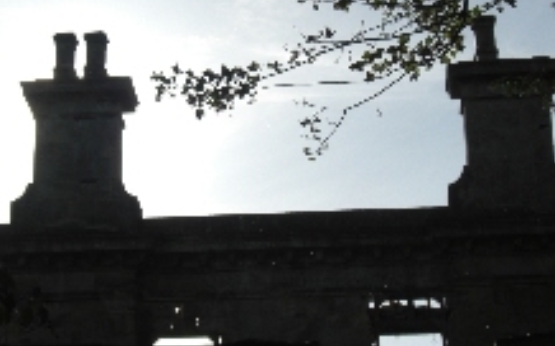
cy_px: 104
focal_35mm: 124
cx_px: 242
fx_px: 1875
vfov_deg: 10.5
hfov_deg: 16.8
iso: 80
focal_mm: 11.8
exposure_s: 1/320
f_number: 10
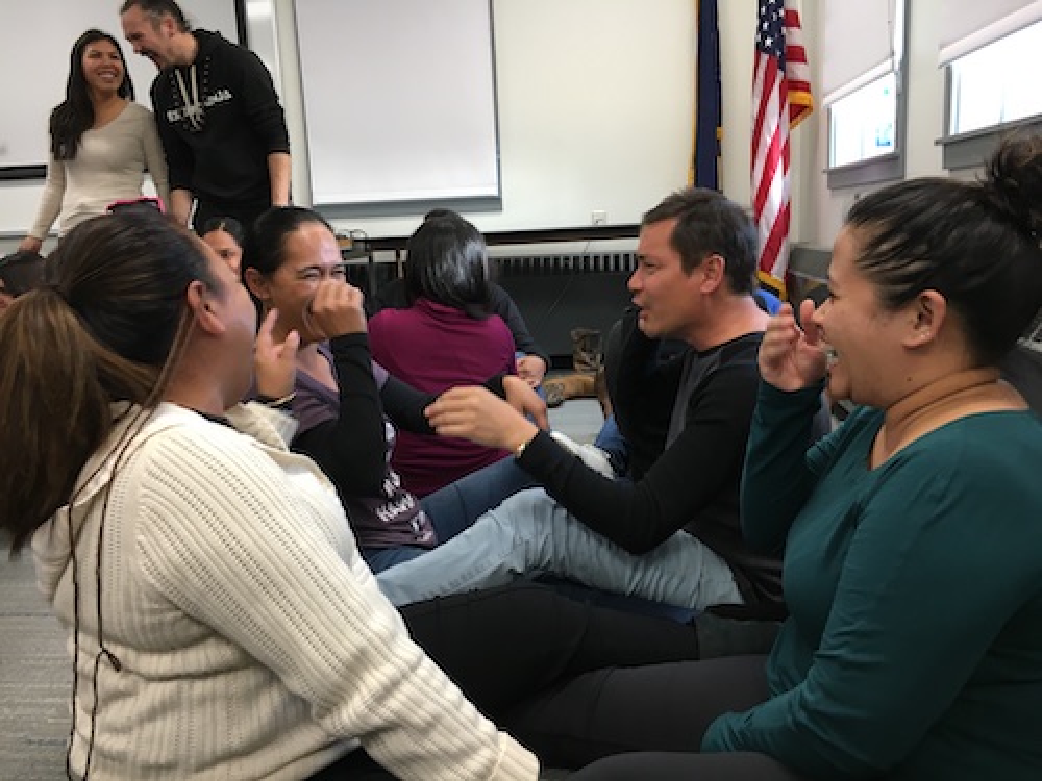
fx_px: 873
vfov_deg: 48.2
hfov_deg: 61.7
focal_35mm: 29
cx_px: 521
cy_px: 390
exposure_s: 1/30
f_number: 2.2
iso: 64
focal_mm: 4.15
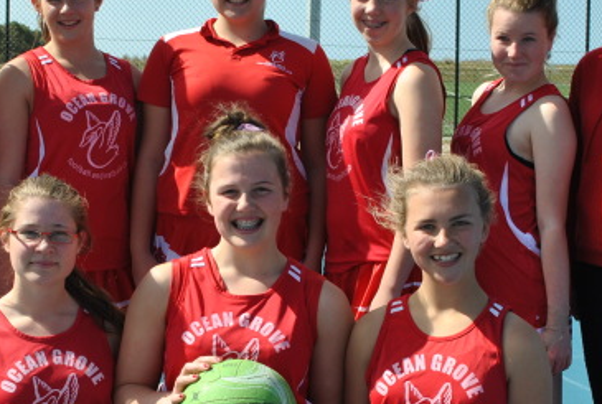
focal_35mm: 82
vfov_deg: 16.7
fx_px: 1374
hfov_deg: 24.7
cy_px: 275
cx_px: 236
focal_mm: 26
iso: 100
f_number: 8
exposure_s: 1/250
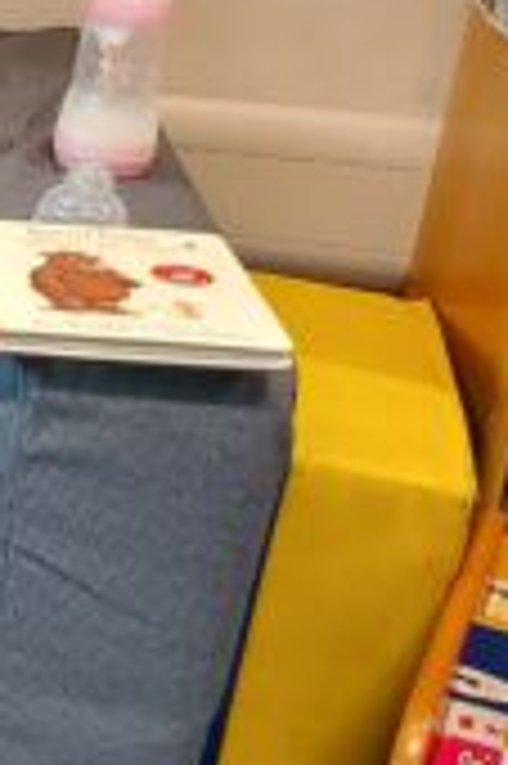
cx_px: -746
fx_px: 1866
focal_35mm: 88
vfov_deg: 22.9
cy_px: 189
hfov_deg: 12.1
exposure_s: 1/50
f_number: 1.8
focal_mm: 5.23
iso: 200
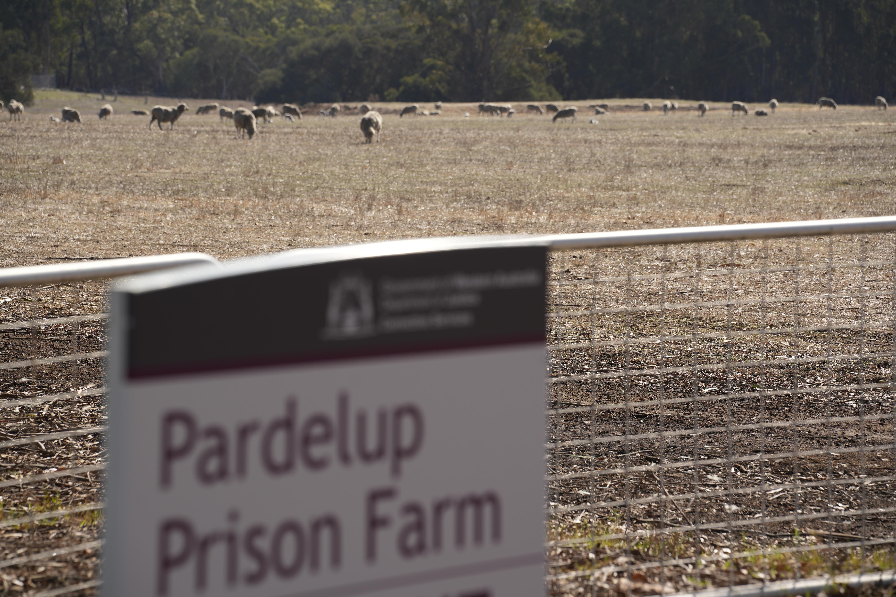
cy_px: 298
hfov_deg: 13.7
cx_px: 448
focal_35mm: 150
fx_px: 3733
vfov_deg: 9.1
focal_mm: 150
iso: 100
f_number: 5.6
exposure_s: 1/320
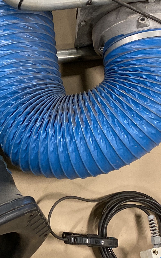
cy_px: 112
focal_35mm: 69
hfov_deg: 18.7
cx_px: 38
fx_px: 484
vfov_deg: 29.7
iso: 320
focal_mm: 4.25
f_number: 1.8
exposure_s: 1/50
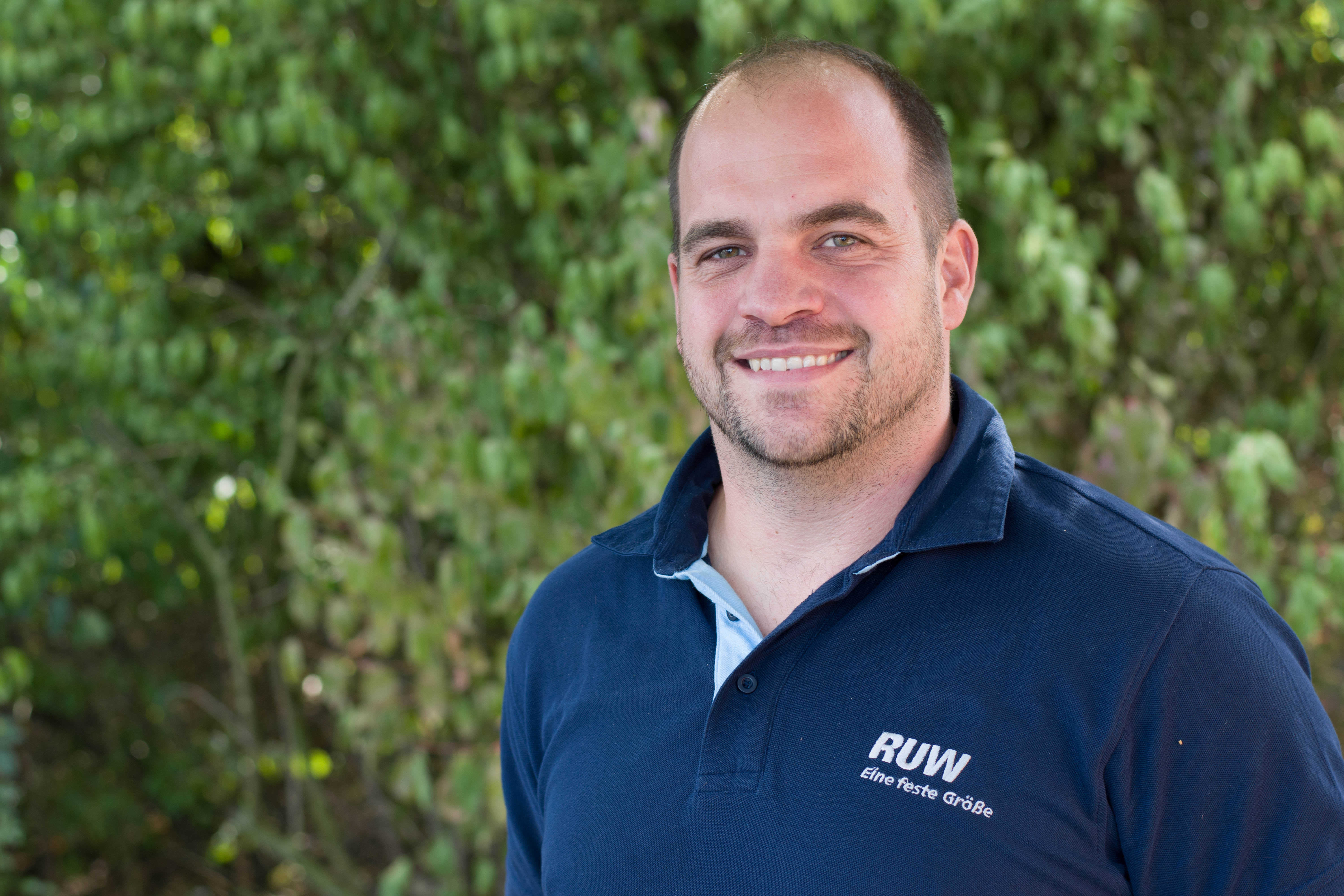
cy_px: 448
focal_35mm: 75
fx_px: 2800
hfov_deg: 27.0
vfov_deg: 18.2
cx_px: 672
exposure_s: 1/160
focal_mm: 50
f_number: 3.5
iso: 200
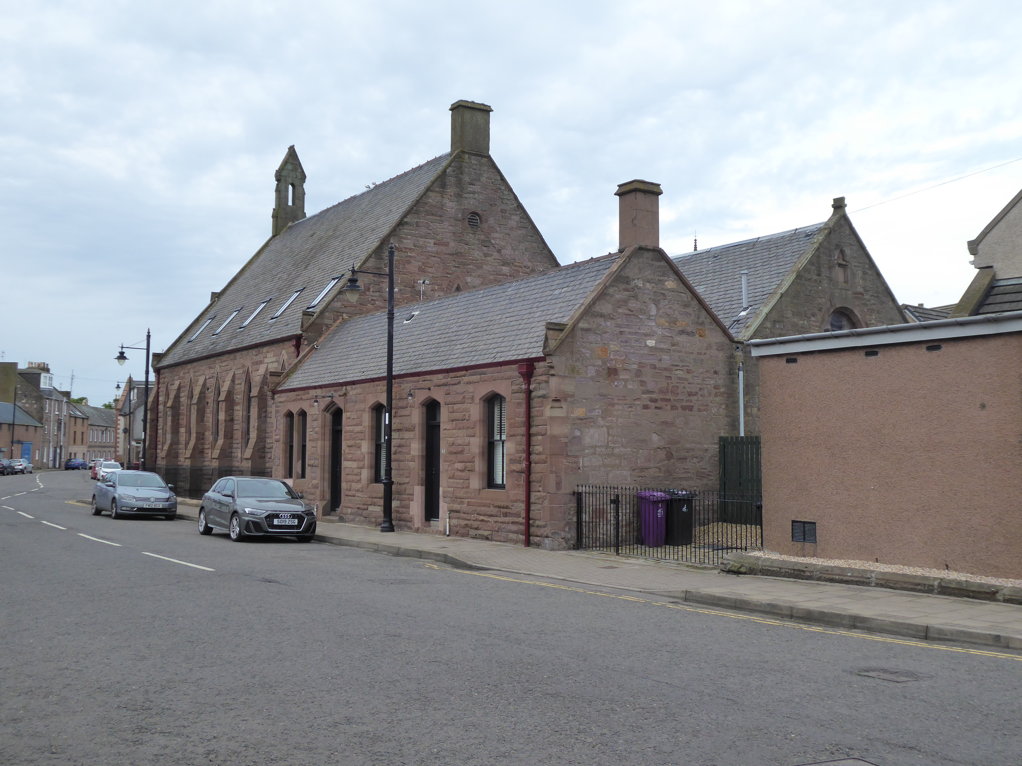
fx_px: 1063
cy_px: 383
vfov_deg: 39.7
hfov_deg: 51.4
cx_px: 511
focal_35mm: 36
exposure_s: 1/160
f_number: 3.7
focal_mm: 6.3
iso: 160
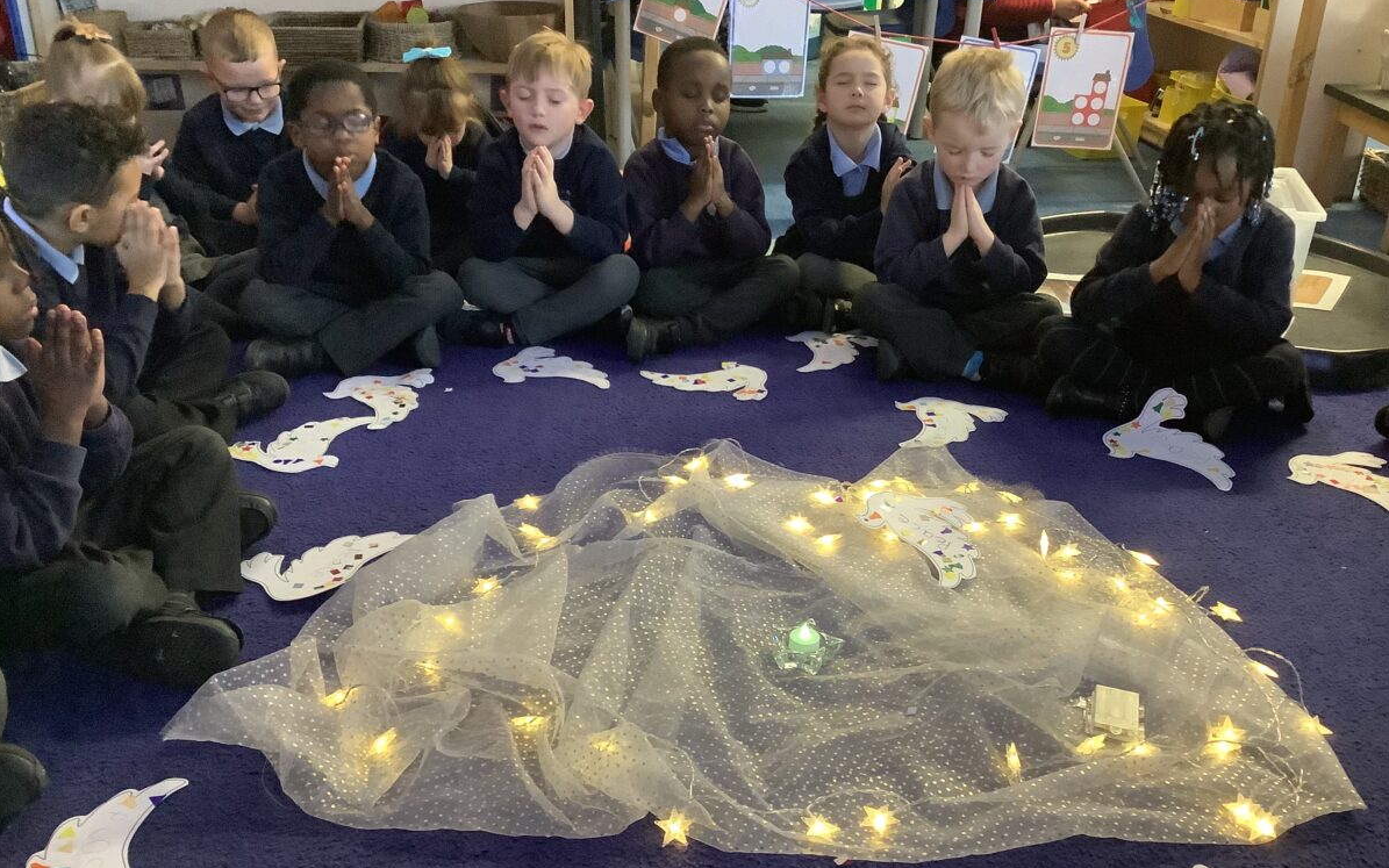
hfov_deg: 58.1
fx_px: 1249
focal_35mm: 33
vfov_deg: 38.3
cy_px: 464
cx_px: 694
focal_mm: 3.3
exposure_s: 1/20
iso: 640
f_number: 2.4
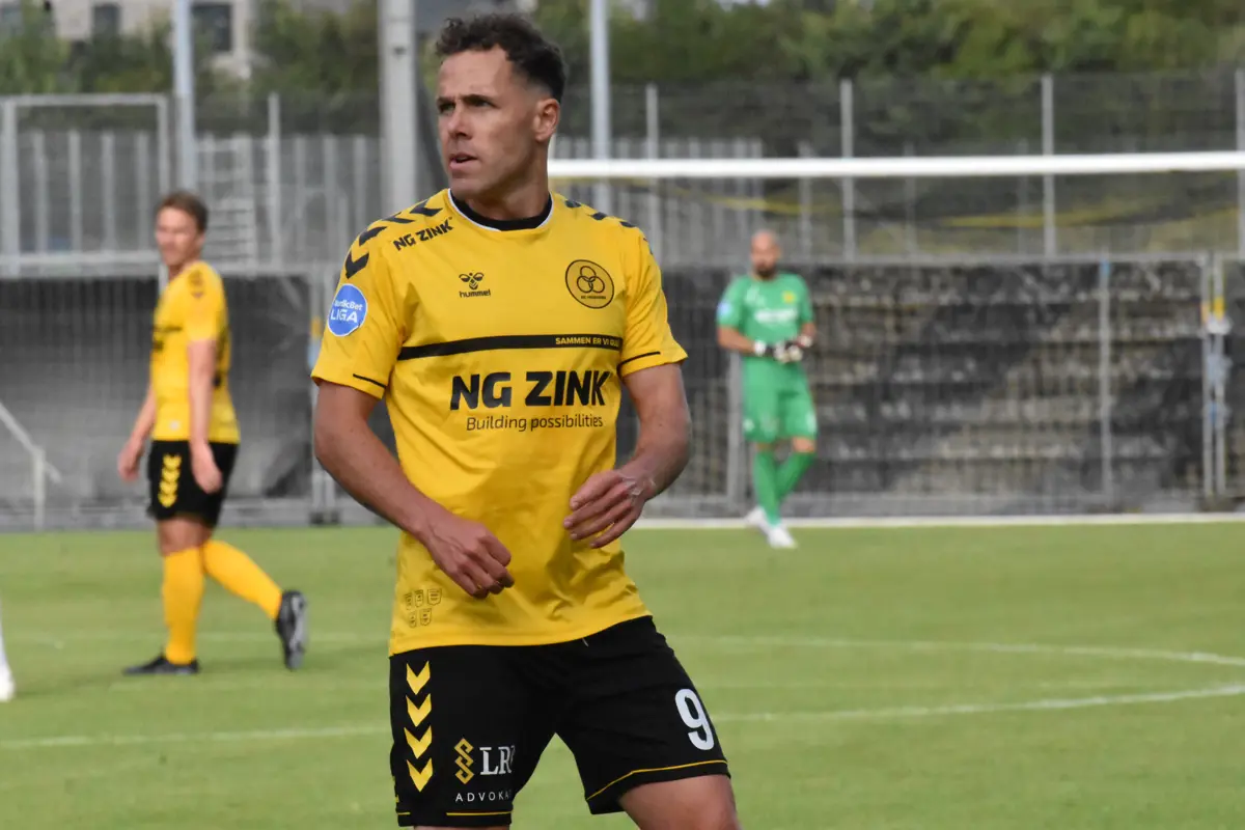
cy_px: 415
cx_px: 622
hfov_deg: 4.6
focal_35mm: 450
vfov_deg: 3.1
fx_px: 15561
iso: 12800
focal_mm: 300
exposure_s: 1/4000
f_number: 16
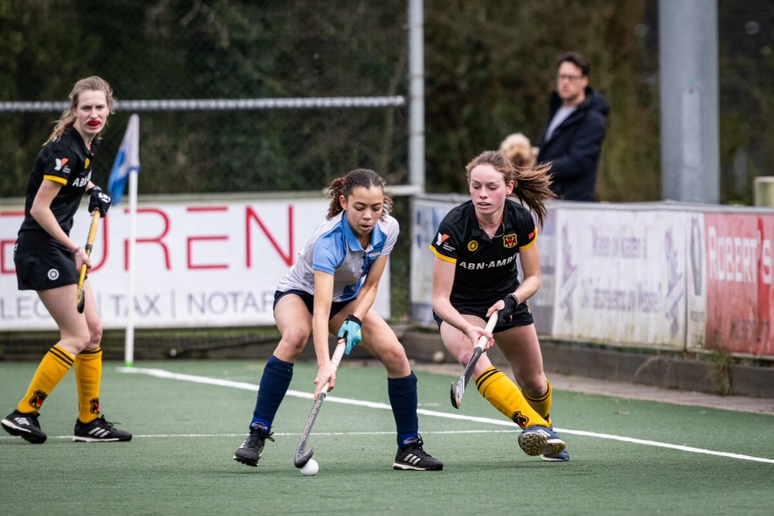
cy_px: 258
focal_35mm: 600
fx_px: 12899
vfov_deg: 2.3
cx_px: 387
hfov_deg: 3.4
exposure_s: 1/1250
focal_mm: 600
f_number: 8
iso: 2500
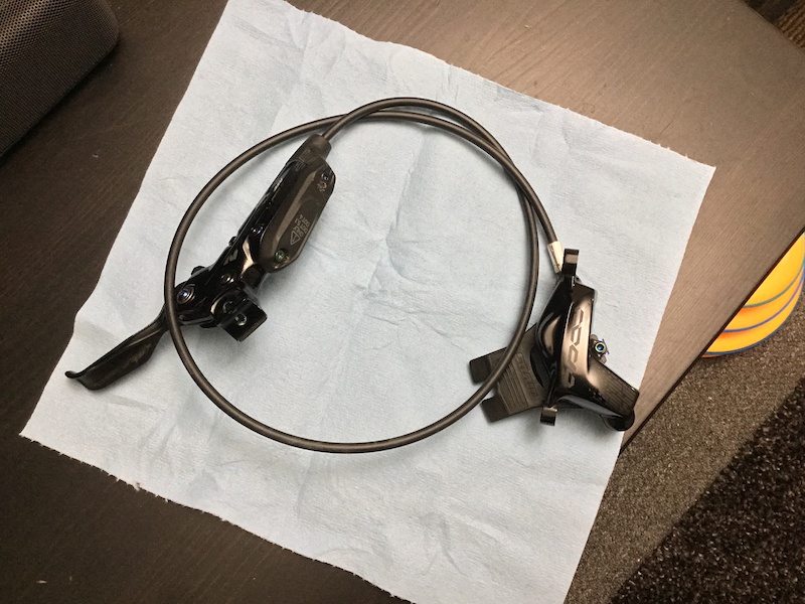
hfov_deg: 58.4
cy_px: 302
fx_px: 721
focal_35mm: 31
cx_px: 402
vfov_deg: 45.4
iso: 200
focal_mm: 3.3
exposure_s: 1/17
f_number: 2.4
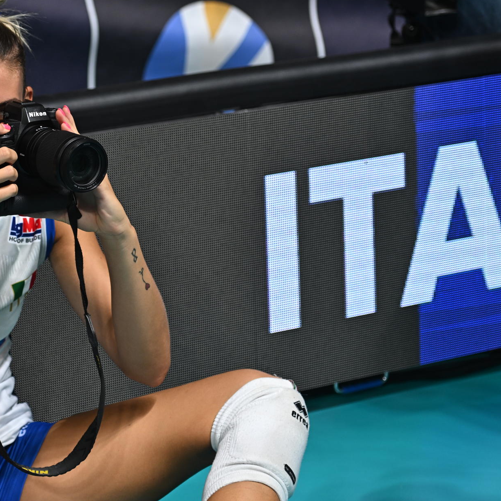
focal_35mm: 159
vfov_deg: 11.0
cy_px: 207
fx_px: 2604
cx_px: 15
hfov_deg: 10.9
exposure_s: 1/400
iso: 640
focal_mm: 92
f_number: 2.8
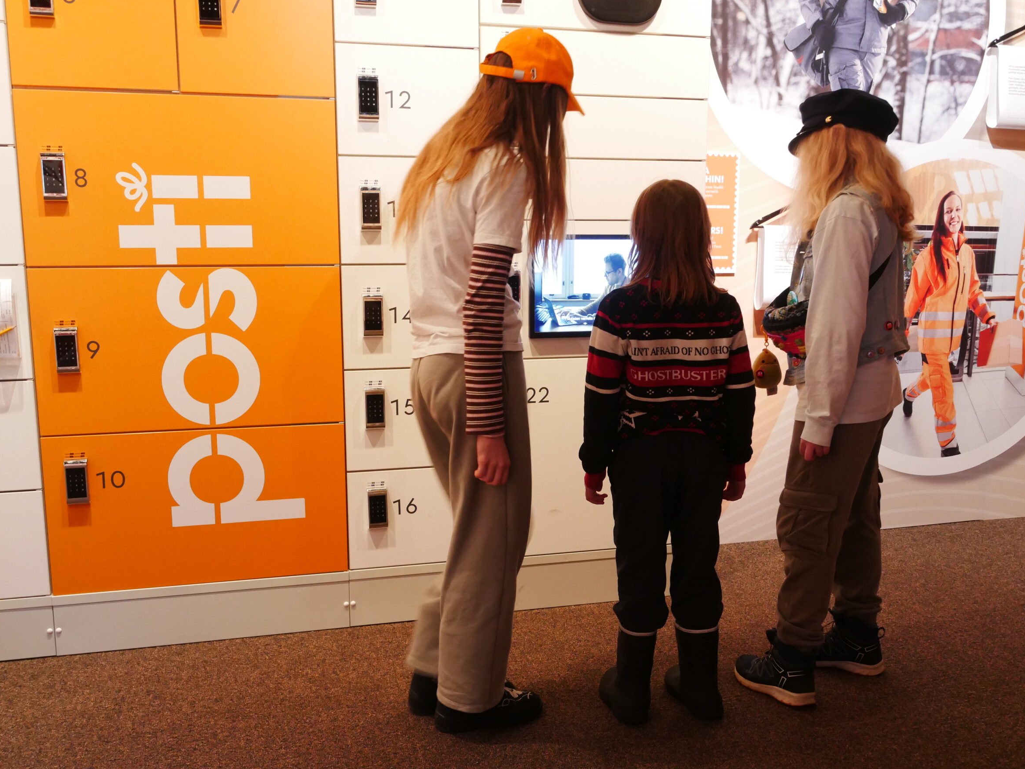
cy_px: 419
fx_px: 1037
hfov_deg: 52.6
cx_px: 551
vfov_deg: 40.7
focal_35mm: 35
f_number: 5.3
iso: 1600
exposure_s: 1/10
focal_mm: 16
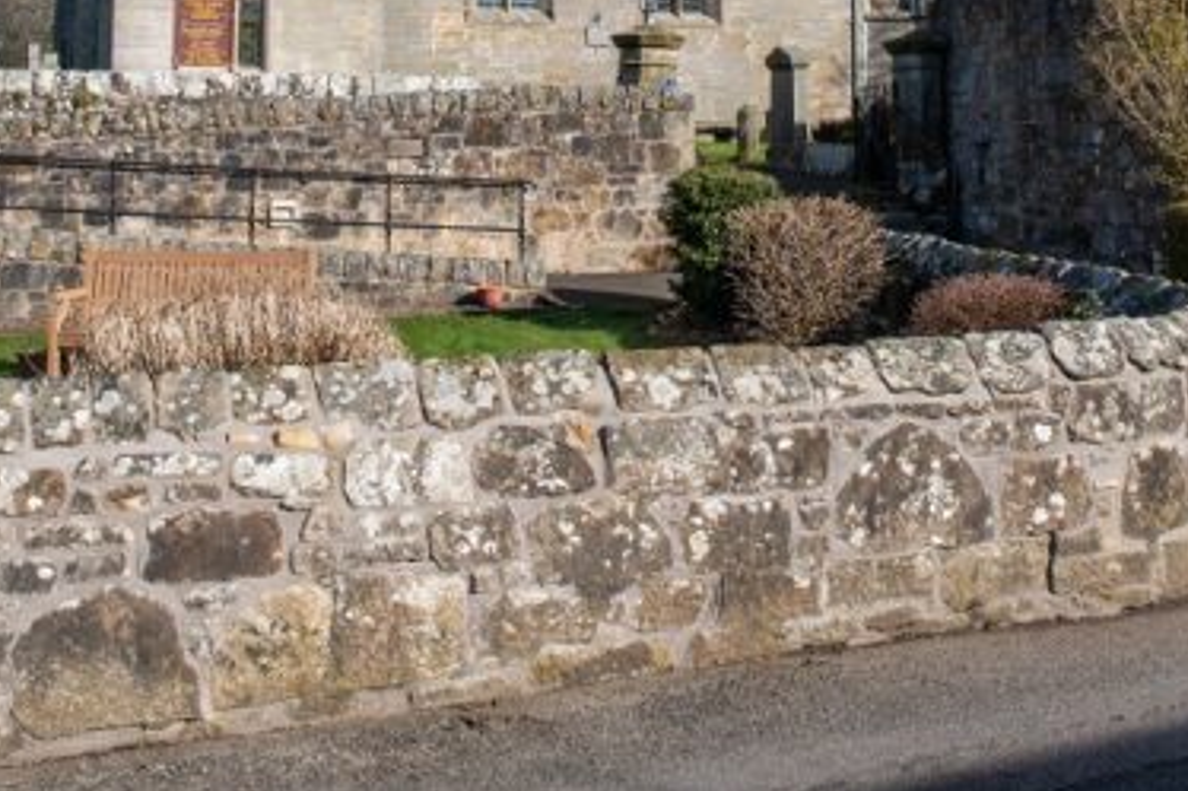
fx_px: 1748
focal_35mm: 53
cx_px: 681
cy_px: -73
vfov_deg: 23.9
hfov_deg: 37.5
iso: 100
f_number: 14
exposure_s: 1/80
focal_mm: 24
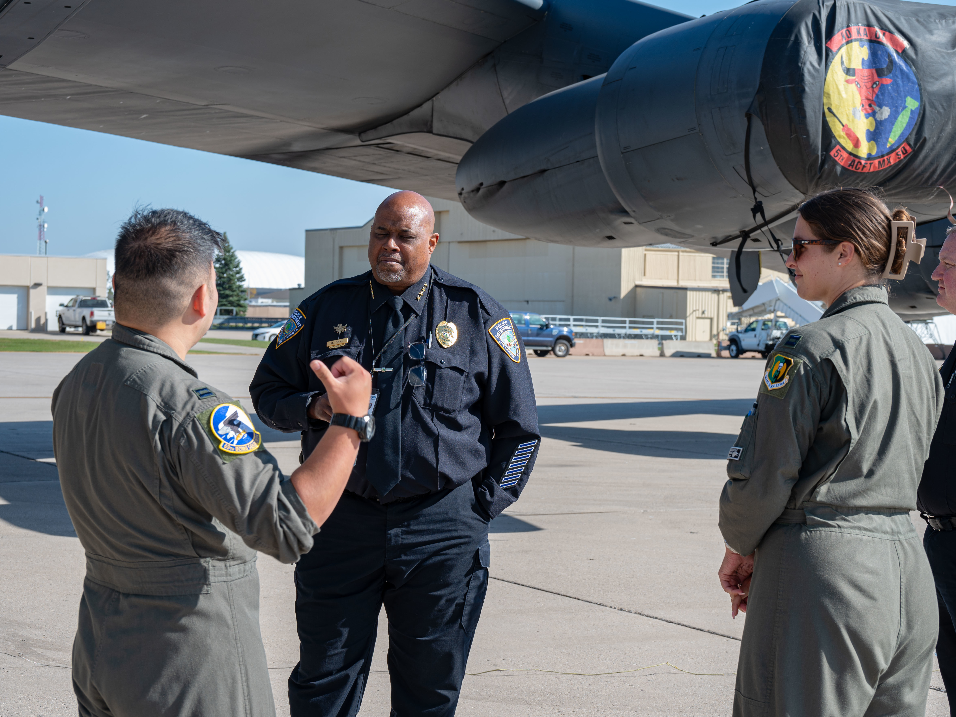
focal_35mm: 67
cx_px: 545
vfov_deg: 21.9
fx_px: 1850
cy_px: 362
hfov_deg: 28.9
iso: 100
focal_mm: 61
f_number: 9
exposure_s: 1/125
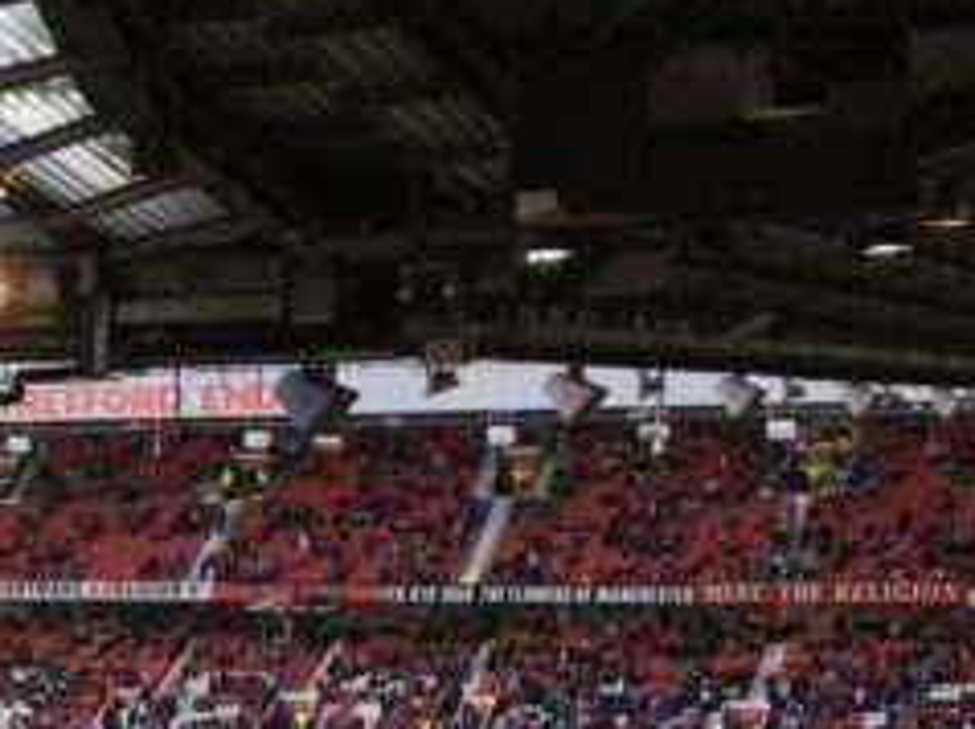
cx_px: -705
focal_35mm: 122
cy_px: 962
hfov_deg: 14.5
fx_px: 3433
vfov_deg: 11.8
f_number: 2.2
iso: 25
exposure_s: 1/100
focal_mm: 4.15
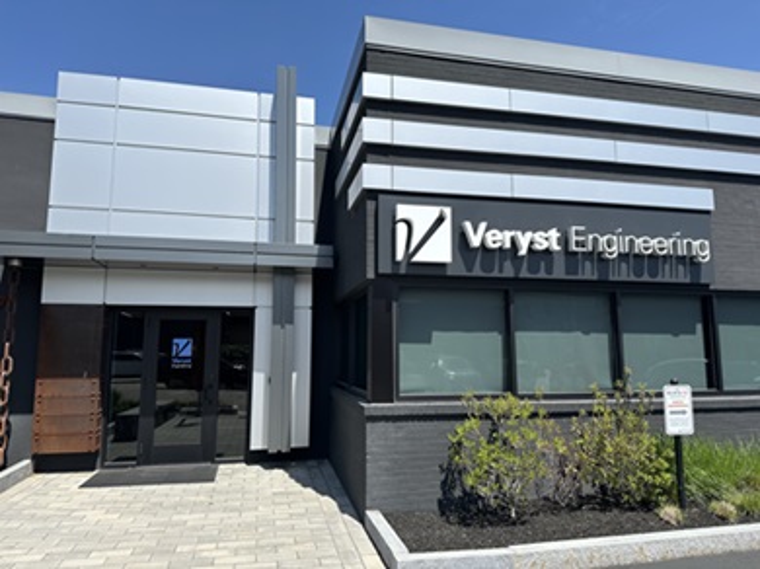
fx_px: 527
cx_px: 380
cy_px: 284
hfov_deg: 71.6
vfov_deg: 56.8
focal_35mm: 24
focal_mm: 6.86
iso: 80
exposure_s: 1/4348
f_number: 1.78
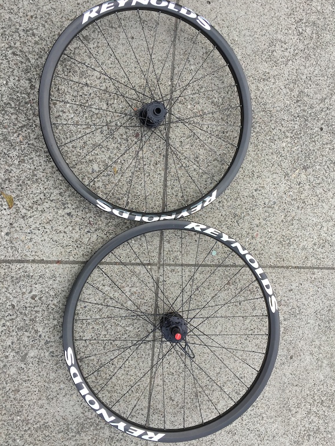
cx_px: 169
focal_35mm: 30
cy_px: 226
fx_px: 387
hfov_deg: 46.8
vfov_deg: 60.0
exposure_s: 1/638
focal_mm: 4.15
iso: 32
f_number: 2.2
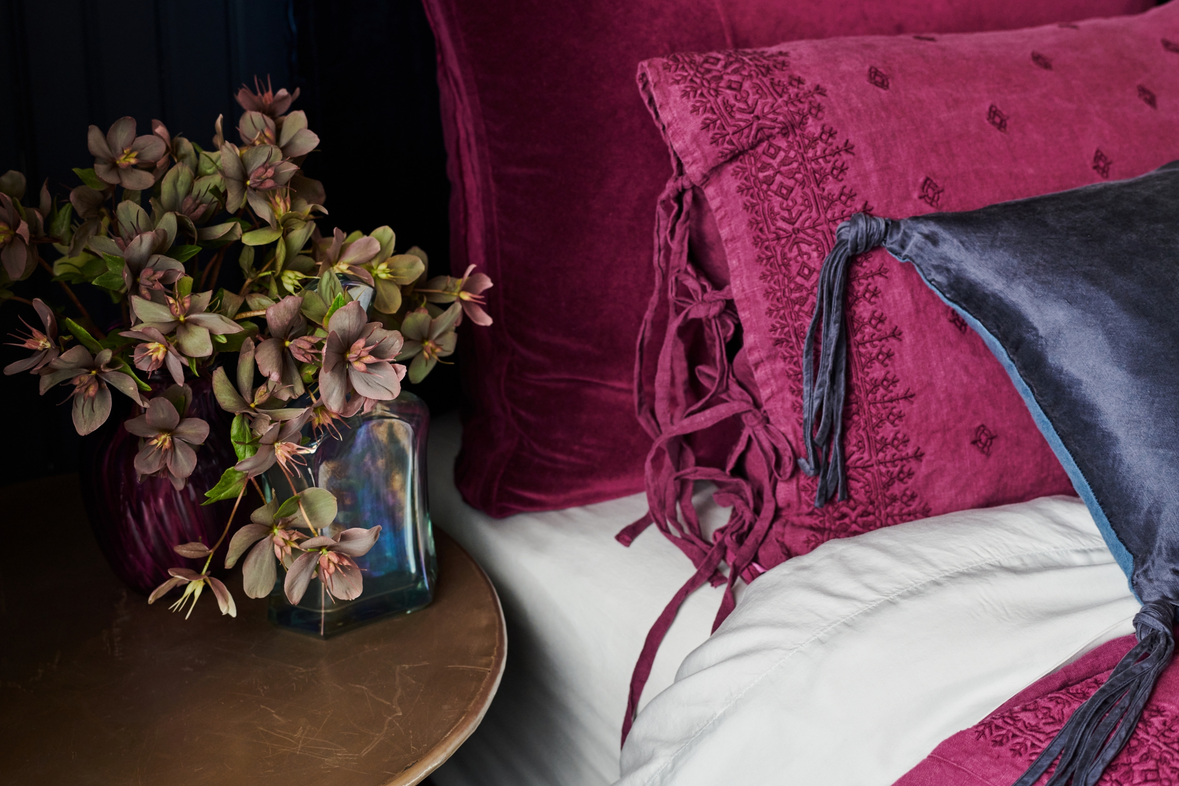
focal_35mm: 58
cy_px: 393
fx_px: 1899
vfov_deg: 23.4
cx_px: 590
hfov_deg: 34.5
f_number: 4.5
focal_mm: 58
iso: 800
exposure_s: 1/160
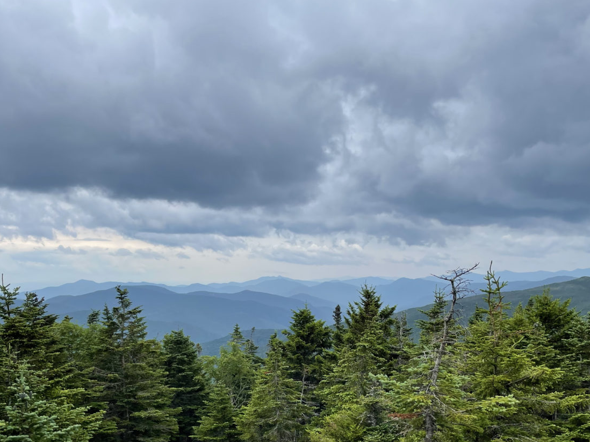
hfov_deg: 51.4
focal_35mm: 36
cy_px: 338
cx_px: 292
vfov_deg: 38.5
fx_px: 613
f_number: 1.6
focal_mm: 4.2
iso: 32
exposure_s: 1/1261
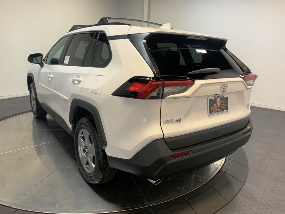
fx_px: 214
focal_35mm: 26
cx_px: 142
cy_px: 107
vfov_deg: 53.1
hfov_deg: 67.3
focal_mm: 4.25
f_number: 1.8
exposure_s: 1/60
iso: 200
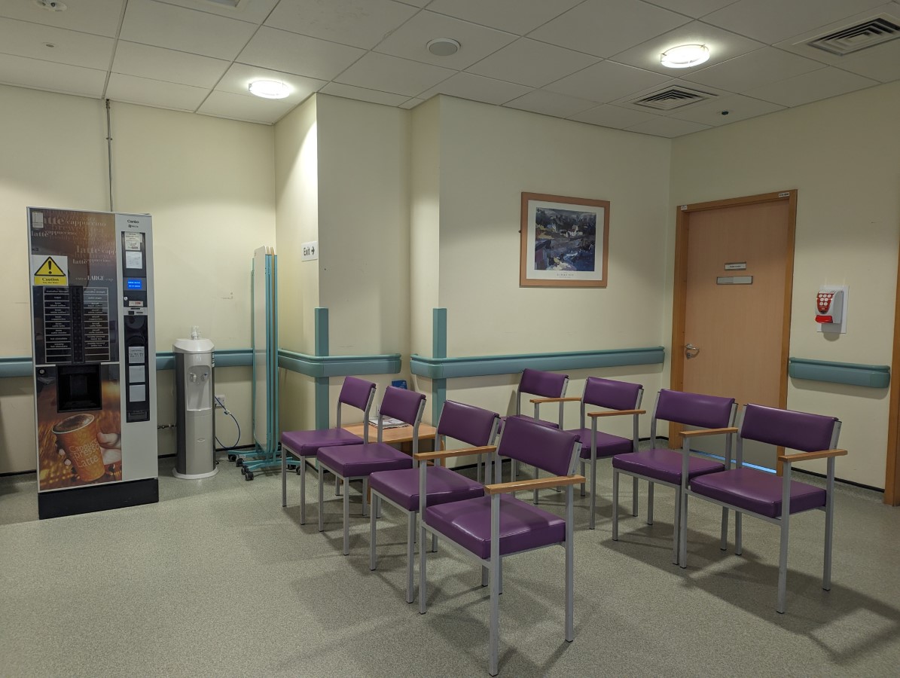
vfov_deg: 56.9
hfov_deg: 71.5
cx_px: 450
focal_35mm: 24
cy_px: 339
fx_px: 625
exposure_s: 1/33.3
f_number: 1.85
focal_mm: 6.81
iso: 114
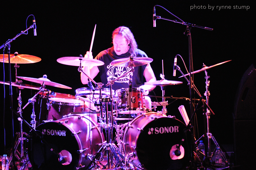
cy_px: 85
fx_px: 1705
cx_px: 128
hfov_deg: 8.6
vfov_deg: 5.7
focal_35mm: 240
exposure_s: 1/100
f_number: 2.8
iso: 2500
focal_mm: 160
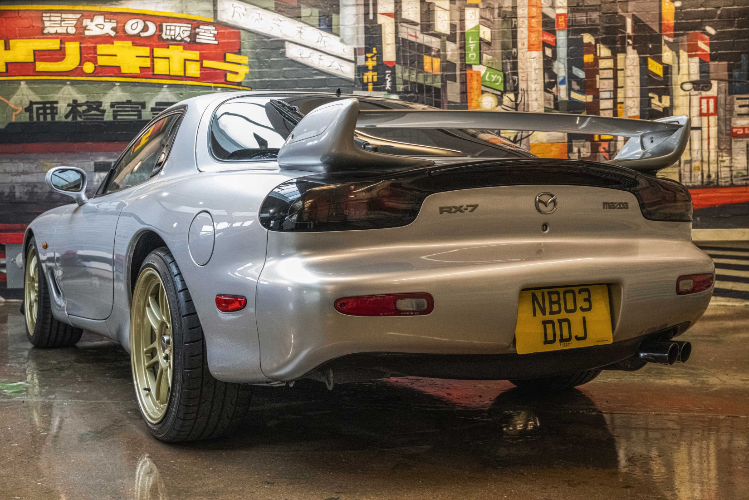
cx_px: 374
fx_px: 957
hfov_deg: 42.7
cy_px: 250
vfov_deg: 29.2
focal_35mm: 46
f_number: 7.1
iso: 12800
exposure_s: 1/320
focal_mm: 46
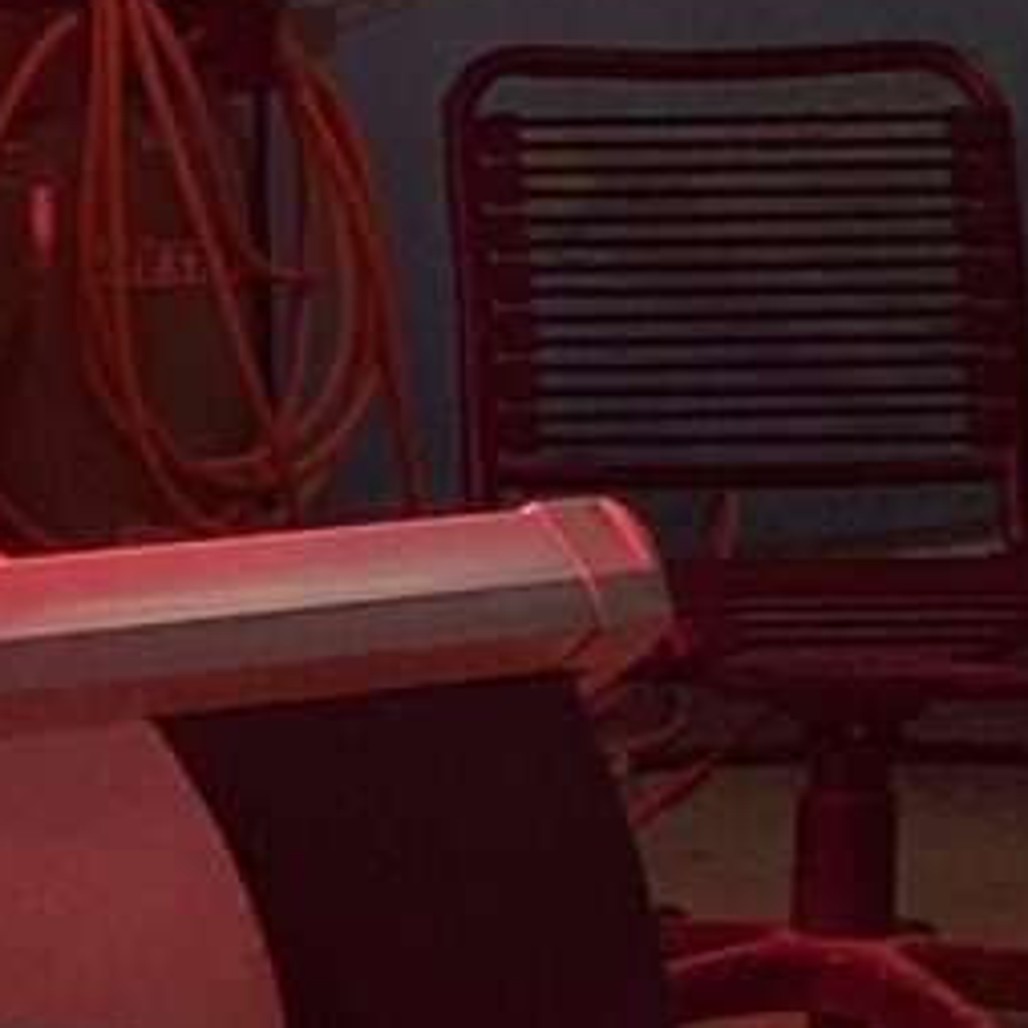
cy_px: 656
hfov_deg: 9.6
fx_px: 5577
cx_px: -1251
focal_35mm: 166
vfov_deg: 10.5
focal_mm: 3.3
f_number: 2.4
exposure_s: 1/120
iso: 32
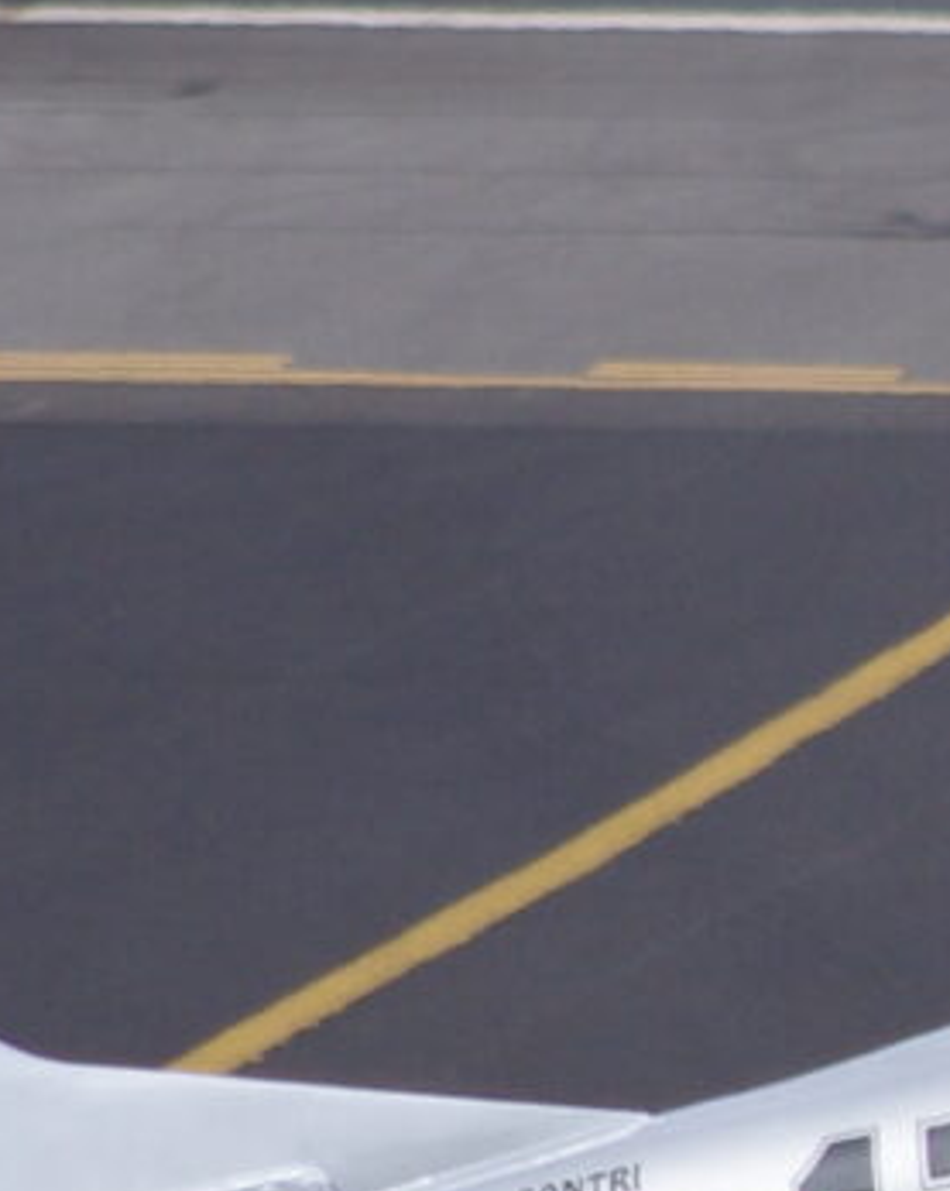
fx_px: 87733
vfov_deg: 0.8
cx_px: 1993
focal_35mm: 2493
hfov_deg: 0.6
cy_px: 611
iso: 400
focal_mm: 300
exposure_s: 1/800
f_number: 7.1
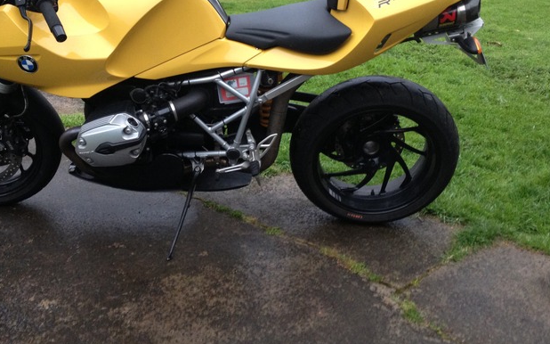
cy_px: 109
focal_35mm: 48
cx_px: 209
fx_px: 719
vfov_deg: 26.7
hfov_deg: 41.6
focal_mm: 4.28
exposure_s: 1/20
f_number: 2.4
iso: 160
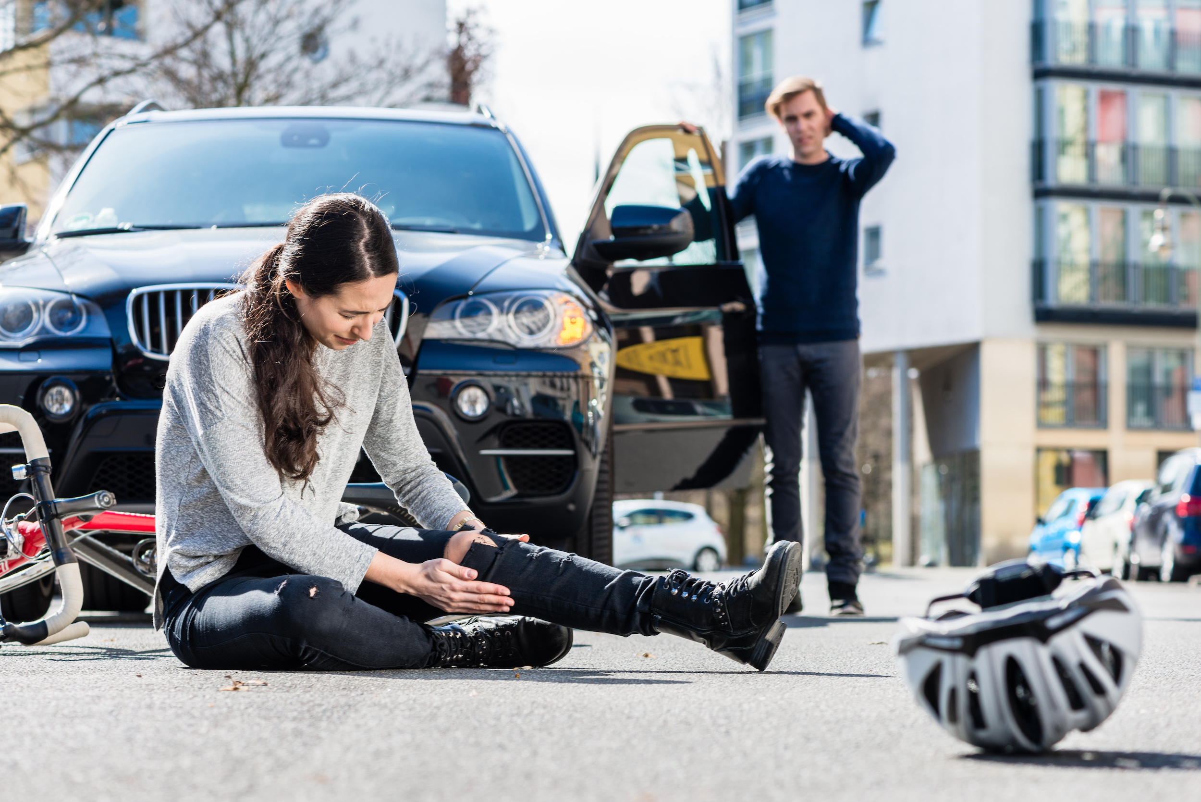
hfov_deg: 19.4
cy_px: 401
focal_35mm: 105
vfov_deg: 13.1
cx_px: 600
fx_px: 3504
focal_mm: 105
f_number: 7.1
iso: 100
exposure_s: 1/160
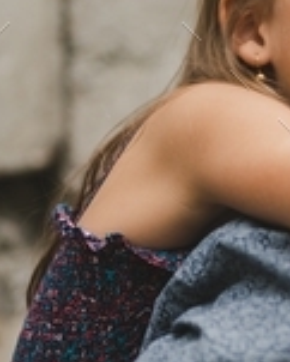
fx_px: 1961
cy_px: 47
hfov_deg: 8.3
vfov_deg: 10.5
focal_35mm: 183
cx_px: 443
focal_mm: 50
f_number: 2
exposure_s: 1/2500
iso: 160
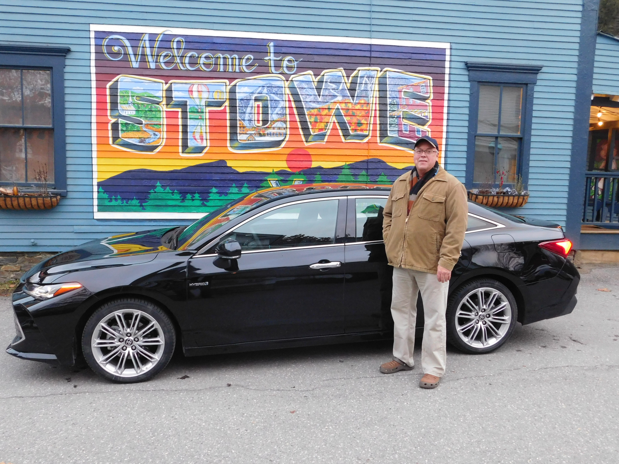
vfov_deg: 46.8
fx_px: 536
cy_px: 232
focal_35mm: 30
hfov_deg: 60.0
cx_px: 310
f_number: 3.2
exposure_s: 1/30
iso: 320
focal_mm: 5.3
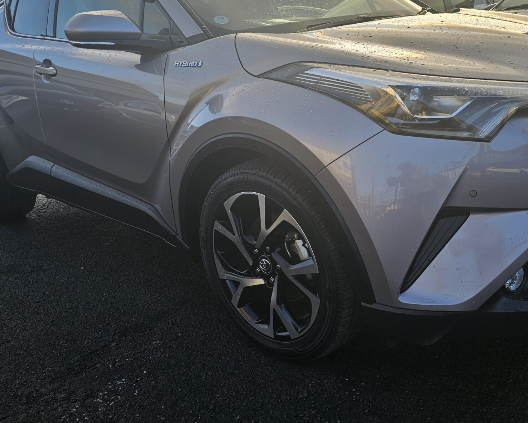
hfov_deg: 46.7
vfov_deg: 38.1
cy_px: 167
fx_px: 609
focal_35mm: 39
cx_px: 306
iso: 10
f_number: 1.7
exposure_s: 1/214
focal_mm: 6.3
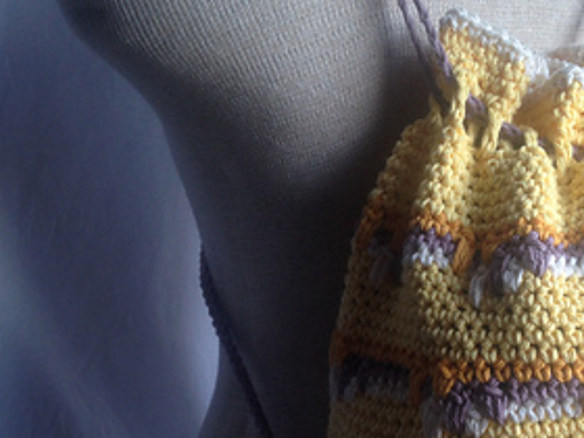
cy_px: 349
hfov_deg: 32.3
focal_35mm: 59
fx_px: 995
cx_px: 405
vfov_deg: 24.4
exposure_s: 1/20
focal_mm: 4.12
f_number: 2.4
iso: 64
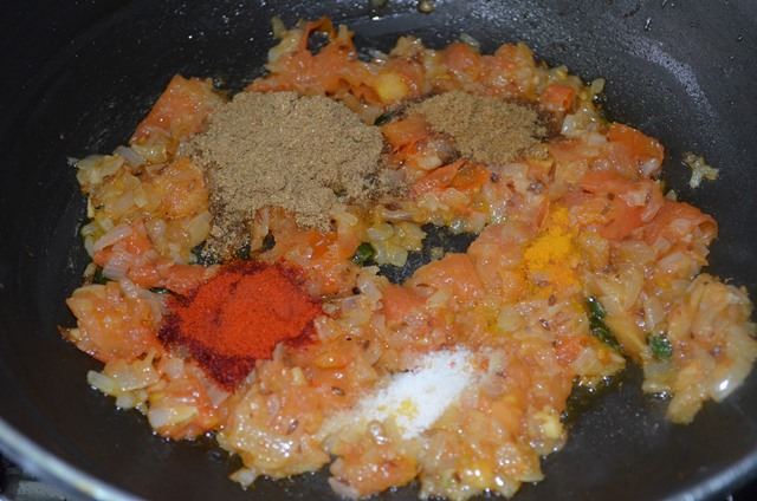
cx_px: 378
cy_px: 250
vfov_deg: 22.5
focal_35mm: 60
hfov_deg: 33.5
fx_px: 1259
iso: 1800
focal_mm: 40
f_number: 5.3
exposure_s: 1/60
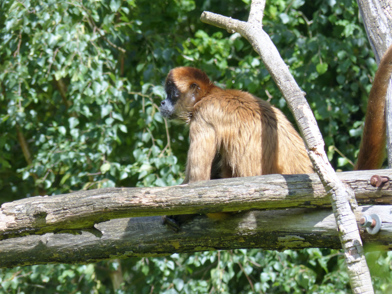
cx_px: 196
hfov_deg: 3.3
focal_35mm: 600
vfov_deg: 2.5
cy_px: 147
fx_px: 6795
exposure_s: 1/200
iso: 100
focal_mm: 108
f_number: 5.2
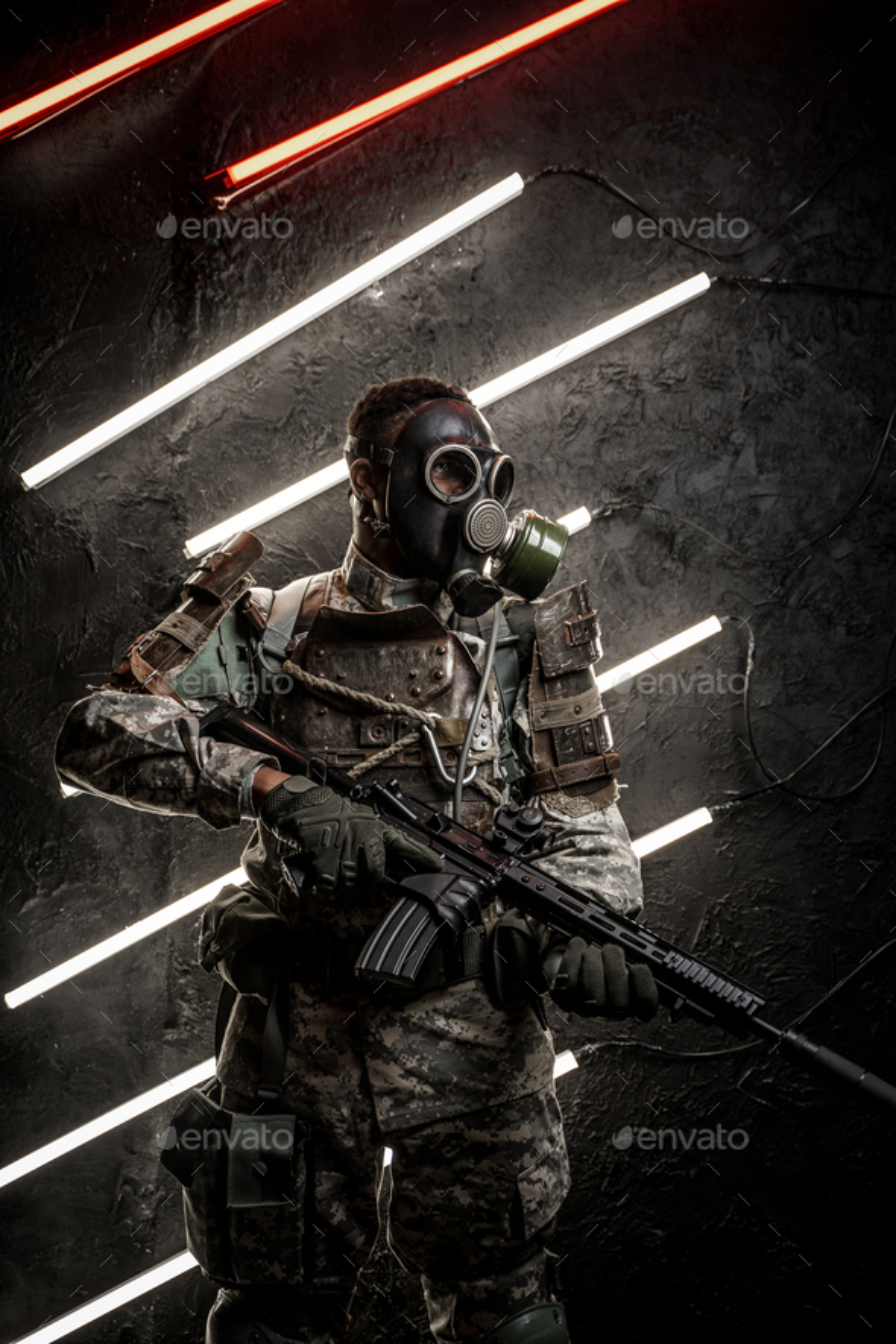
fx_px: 1568
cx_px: 448
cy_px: 672
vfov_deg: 46.4
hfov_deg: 31.9
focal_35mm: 42
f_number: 2.8
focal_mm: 42
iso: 320
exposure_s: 1/160
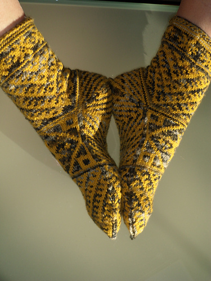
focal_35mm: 50
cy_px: 140
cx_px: 106
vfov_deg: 38.2
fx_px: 406
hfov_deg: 29.1
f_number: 13.3
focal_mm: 9.3
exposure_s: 1/60
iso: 100
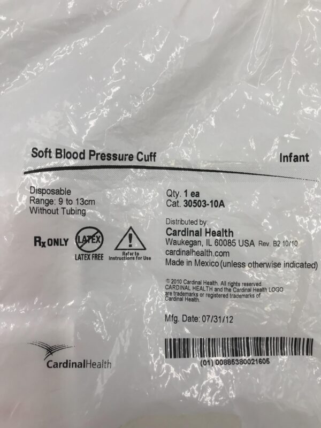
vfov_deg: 63.4
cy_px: 214
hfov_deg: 49.7
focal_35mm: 28
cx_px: 160
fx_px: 346
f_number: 1.8
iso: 32
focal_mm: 3.99
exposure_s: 1/120
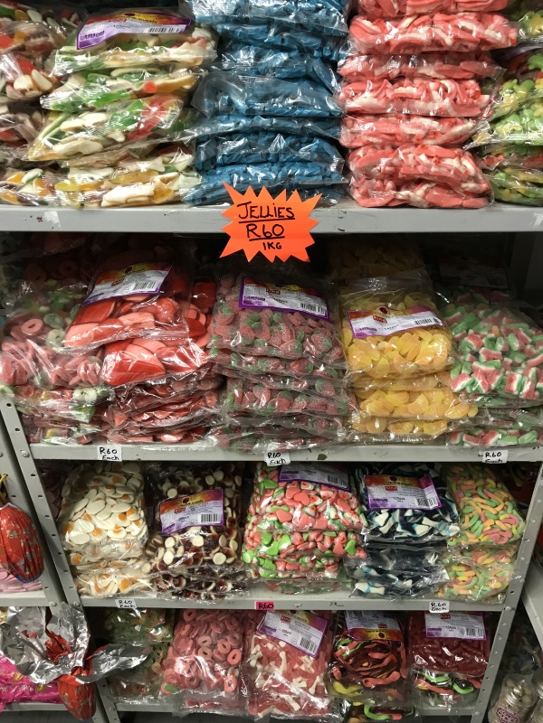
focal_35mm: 28
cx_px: 272
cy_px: 362
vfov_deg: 63.4
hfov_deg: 49.7
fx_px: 586
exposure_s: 1/17
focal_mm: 3.99
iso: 40
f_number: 1.8
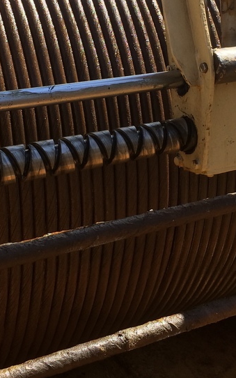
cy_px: 103
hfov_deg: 19.2
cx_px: 116
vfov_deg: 29.8
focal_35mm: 68
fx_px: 699
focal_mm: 4.15
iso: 32
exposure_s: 1/1080
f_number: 2.2
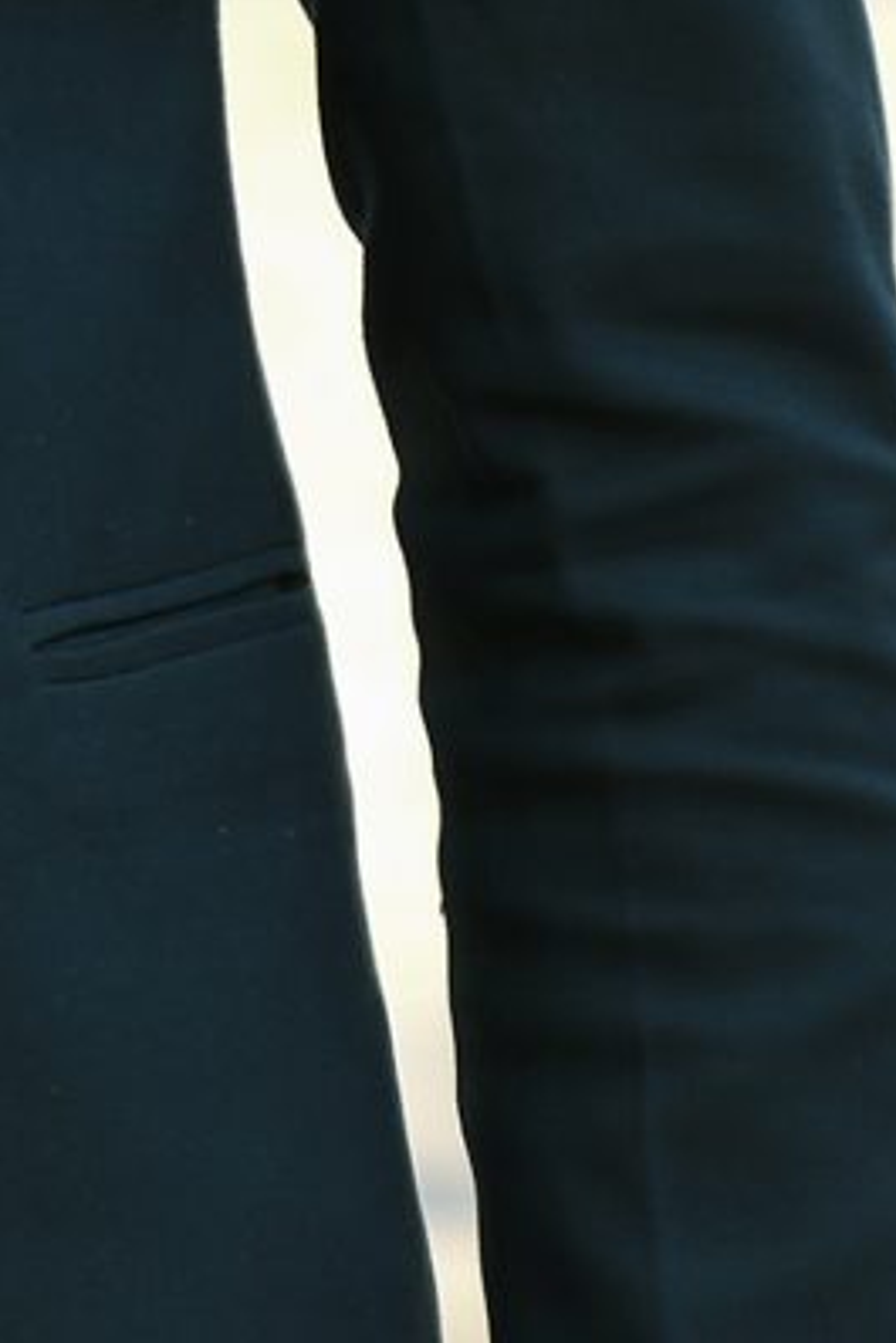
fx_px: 20178
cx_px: -615
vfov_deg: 3.8
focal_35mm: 541
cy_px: -277
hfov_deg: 2.5
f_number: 2.8
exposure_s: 1/160
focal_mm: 70
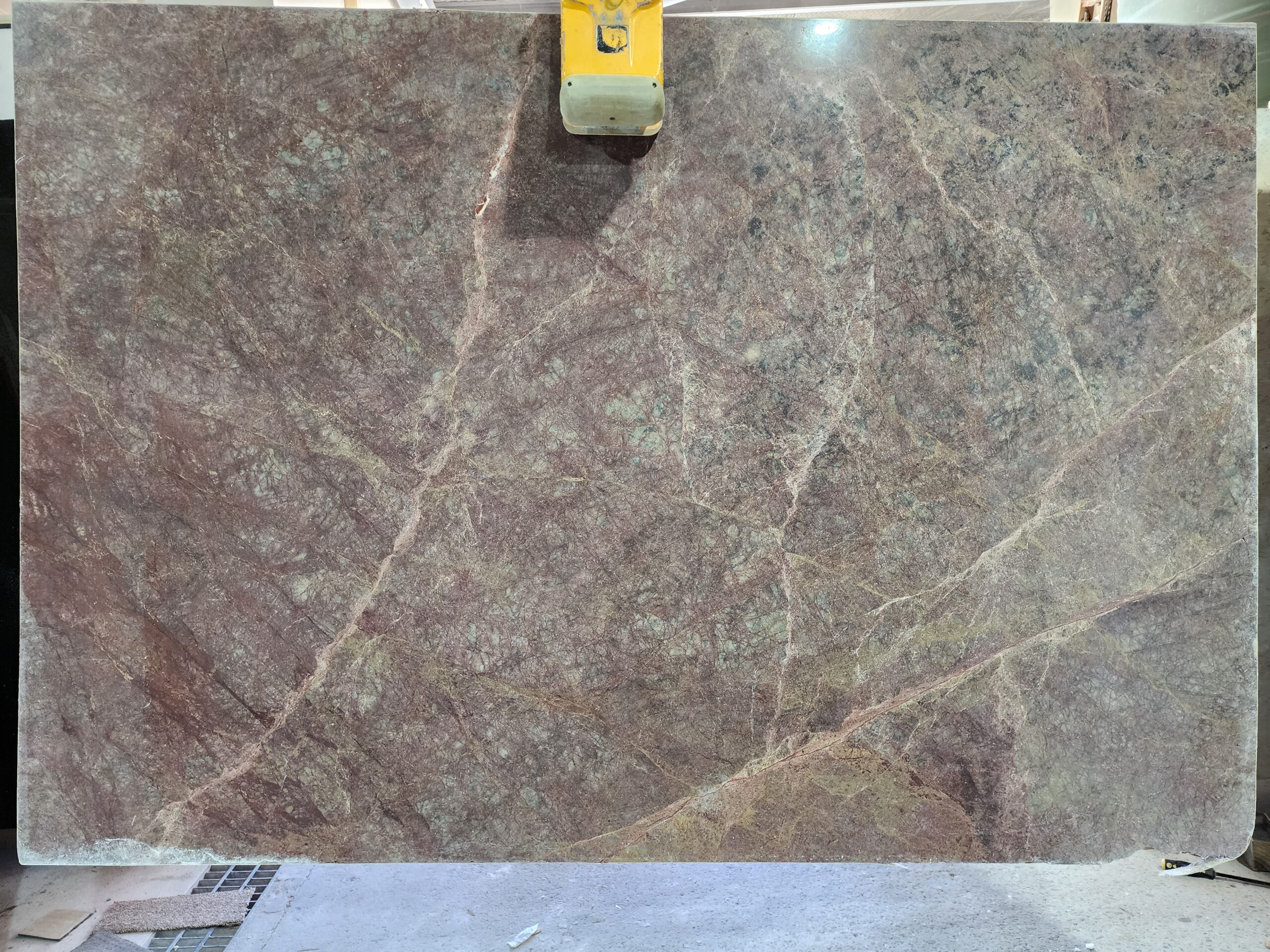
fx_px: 844
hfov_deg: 73.9
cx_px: 635
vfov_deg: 58.9
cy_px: 476
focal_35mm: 23
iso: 320
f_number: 1.8
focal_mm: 6.4
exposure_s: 1/100
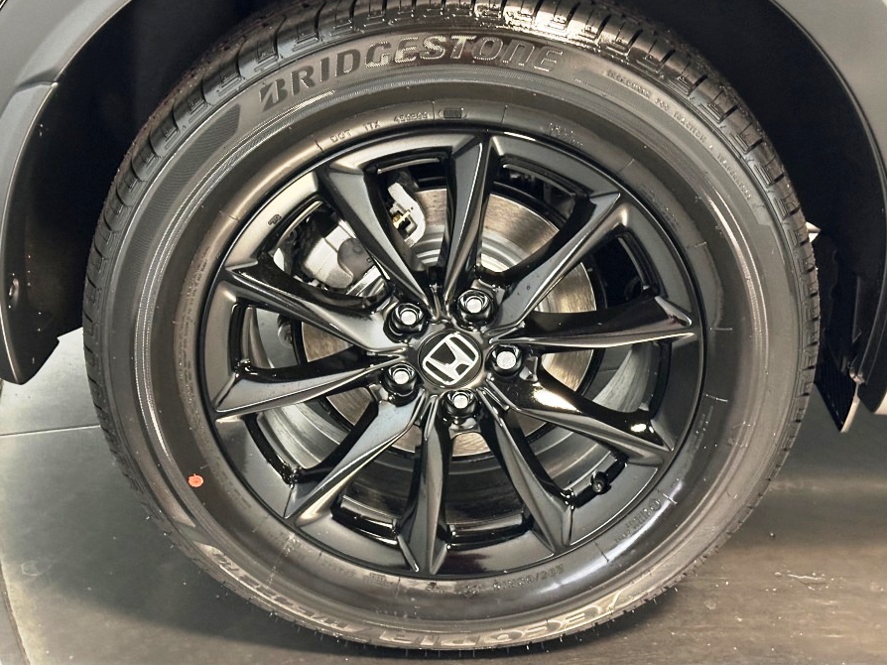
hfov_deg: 34.9
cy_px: 334
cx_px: 418
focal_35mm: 55
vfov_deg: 26.5
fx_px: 1409
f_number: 1.78
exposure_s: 1/20
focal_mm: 6.86
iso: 640
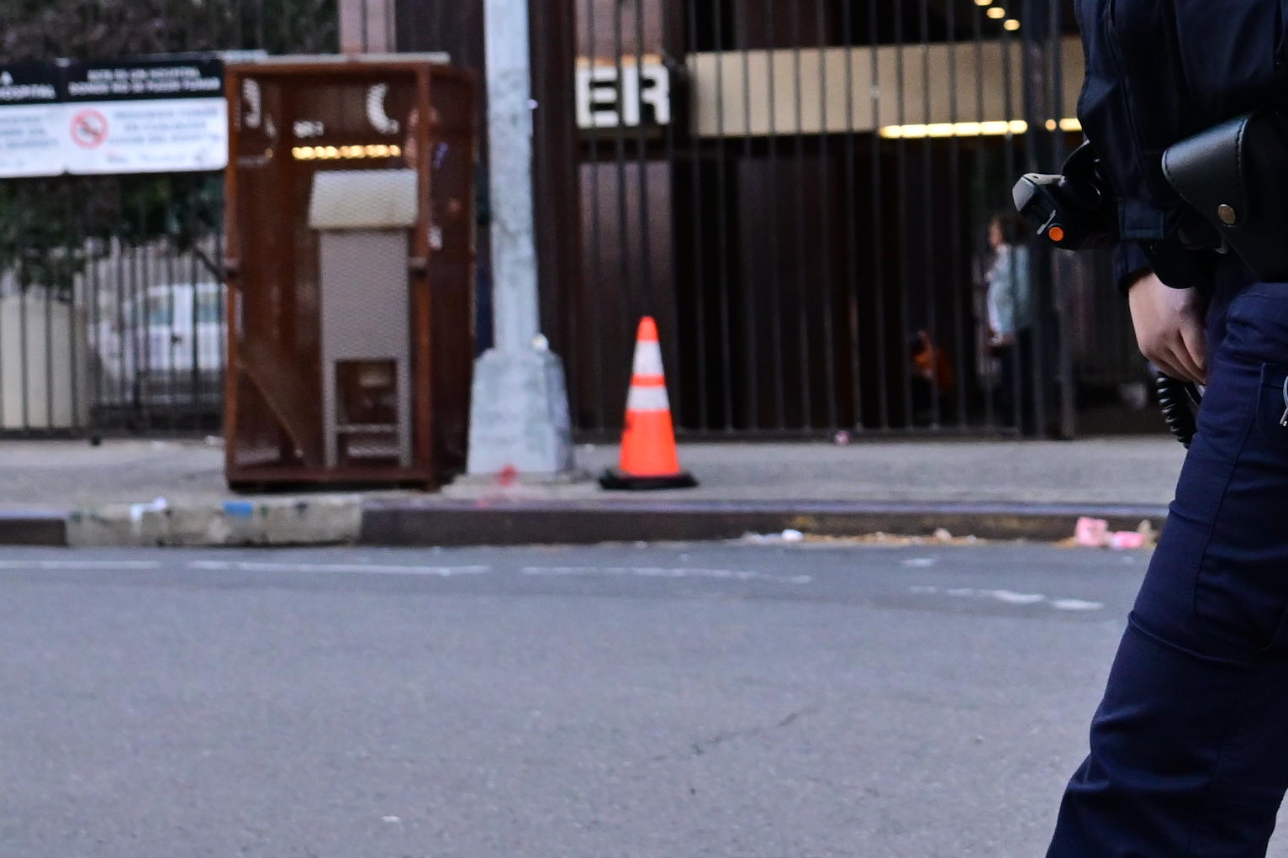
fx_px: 3470
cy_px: 84
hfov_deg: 20.7
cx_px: 1124
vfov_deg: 14.0
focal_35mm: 97
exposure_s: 1/640
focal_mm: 24
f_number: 4
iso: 800
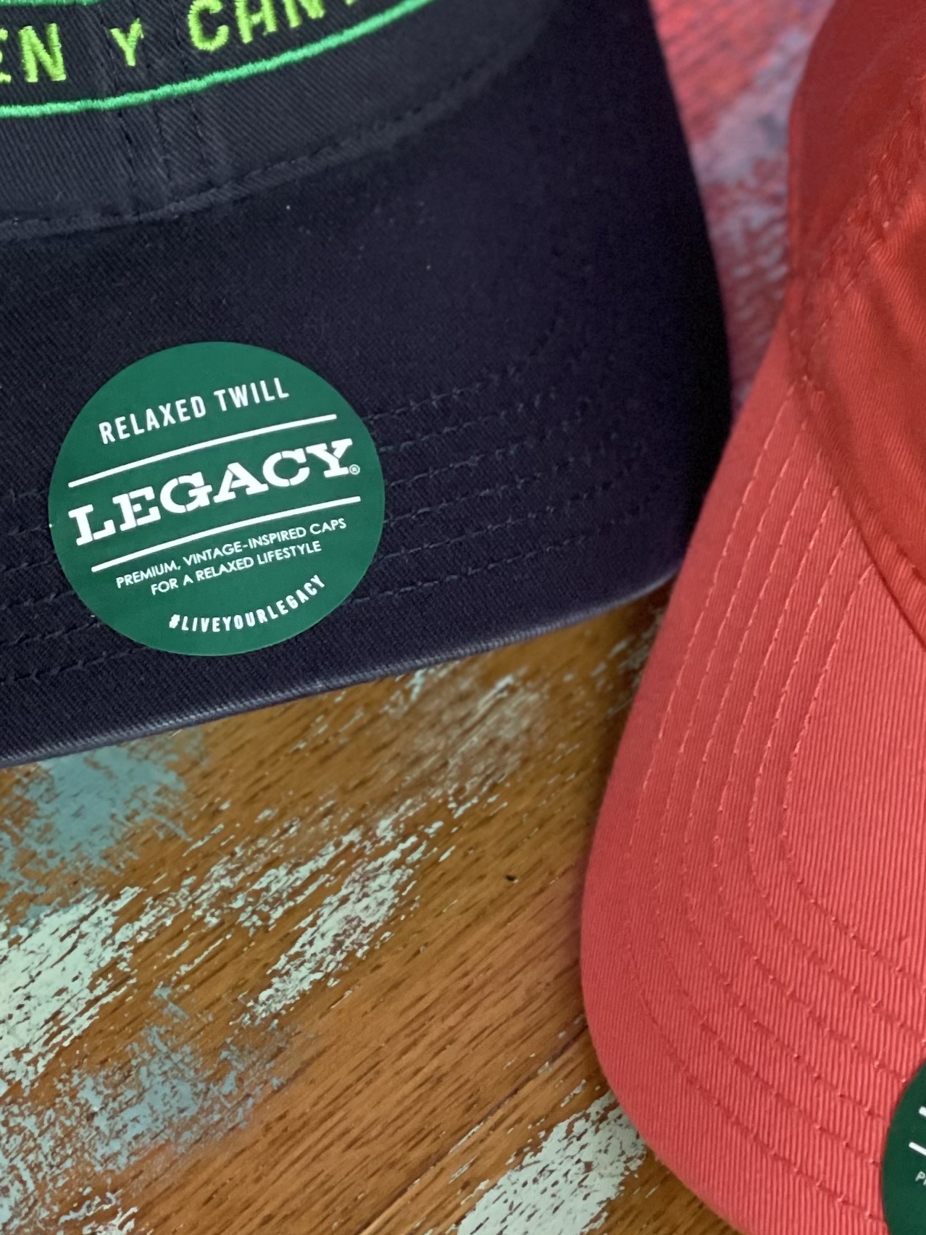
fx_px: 4389
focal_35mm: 123
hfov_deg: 12.0
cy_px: 340
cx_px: 693
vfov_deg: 16.0
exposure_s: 1/40
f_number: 2
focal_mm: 6
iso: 250
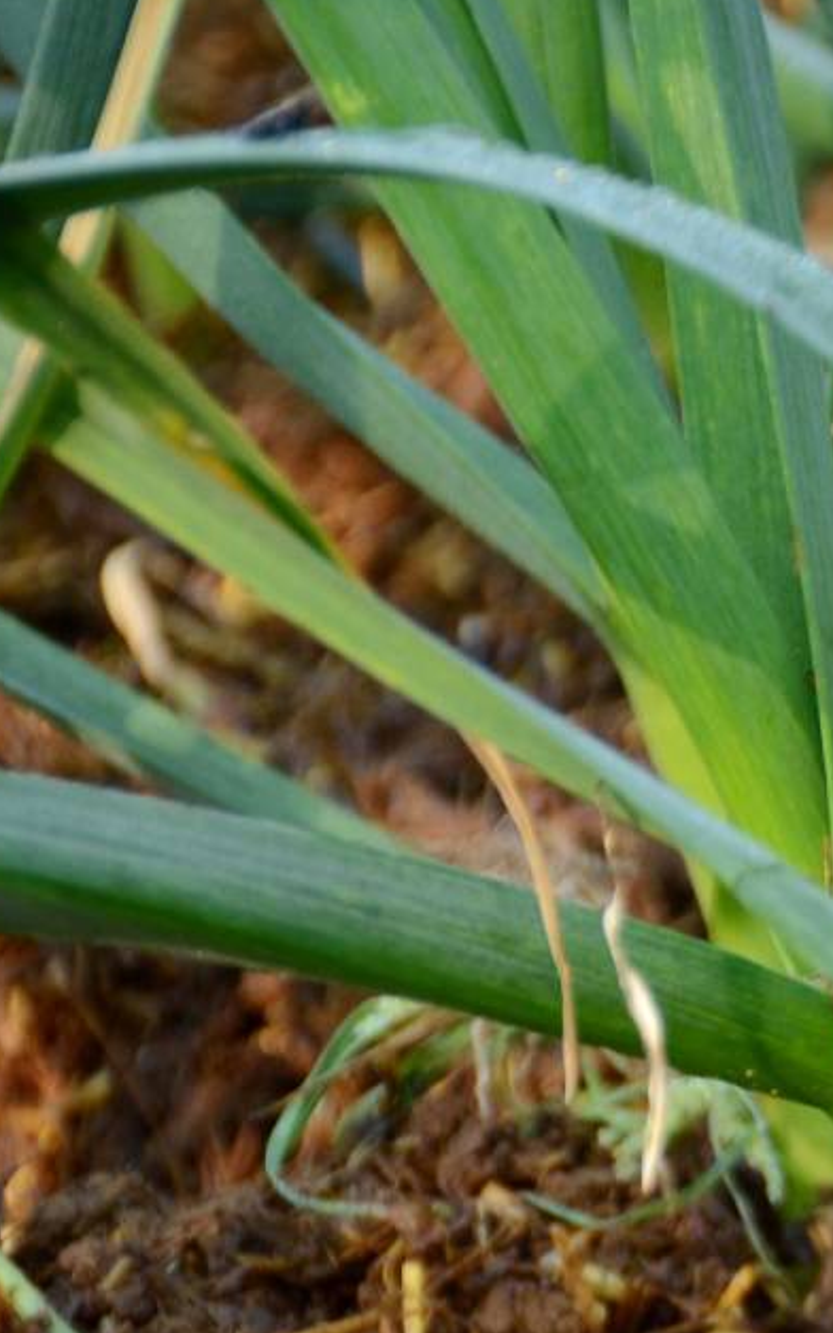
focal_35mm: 397
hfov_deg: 3.3
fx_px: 14417
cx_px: 1828
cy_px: 1154
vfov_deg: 5.3
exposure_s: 1/160
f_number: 6.3
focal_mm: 90
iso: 400
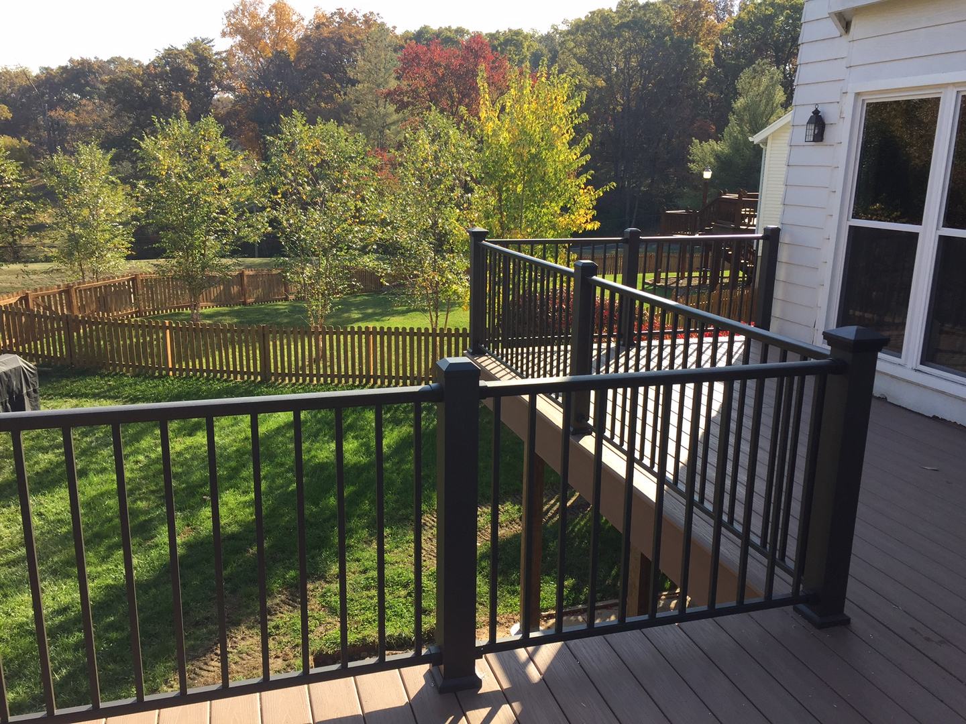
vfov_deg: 48.2
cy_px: 362
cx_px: 483
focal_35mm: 29
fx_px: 809
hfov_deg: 61.7
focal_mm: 4.15
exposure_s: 1/638
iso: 32
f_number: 2.2
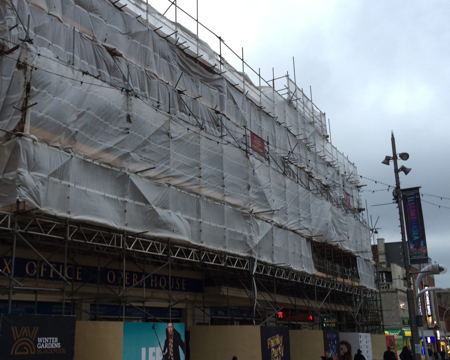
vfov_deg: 37.3
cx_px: 165
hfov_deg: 45.4
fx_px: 533
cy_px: 198
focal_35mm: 40
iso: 40
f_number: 2.2
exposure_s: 1/40
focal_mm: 4.12
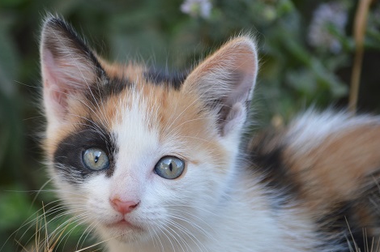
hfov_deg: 5.1
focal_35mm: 403
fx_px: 4247
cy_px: 117
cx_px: 158
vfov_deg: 3.4
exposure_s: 1/400
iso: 400
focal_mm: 210
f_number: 5.3
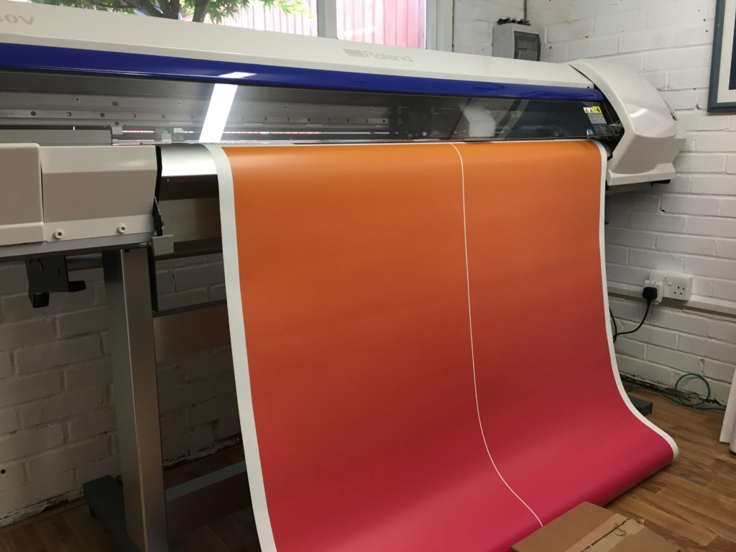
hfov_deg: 61.7
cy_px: 276
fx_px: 617
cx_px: 368
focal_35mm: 29
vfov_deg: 48.2
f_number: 2.2
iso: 64
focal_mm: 4.15
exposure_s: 1/33
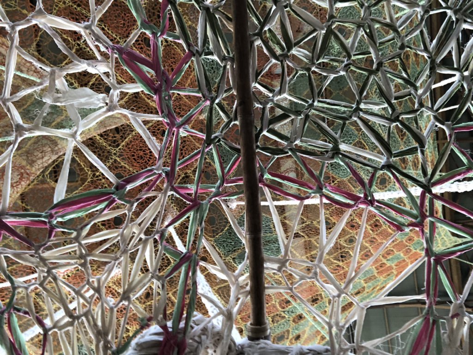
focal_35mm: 32
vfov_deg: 44.2
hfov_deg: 56.8
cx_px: 236
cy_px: 178
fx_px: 437
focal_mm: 2.87
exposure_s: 1/60
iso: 200
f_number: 2.2
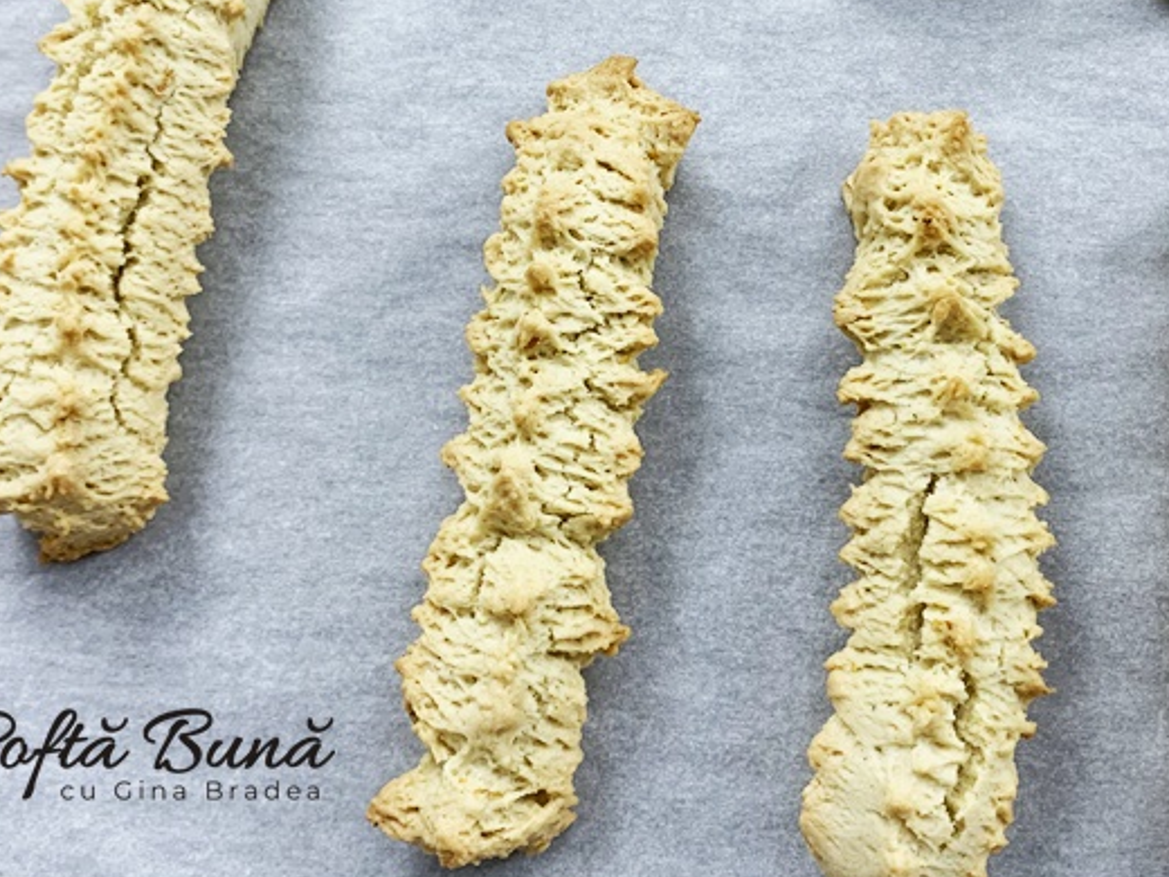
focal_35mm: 50
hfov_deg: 38.1
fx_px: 1689
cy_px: 205
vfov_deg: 28.6
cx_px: 686
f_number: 1.8
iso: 100
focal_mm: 4.25
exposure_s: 1/111
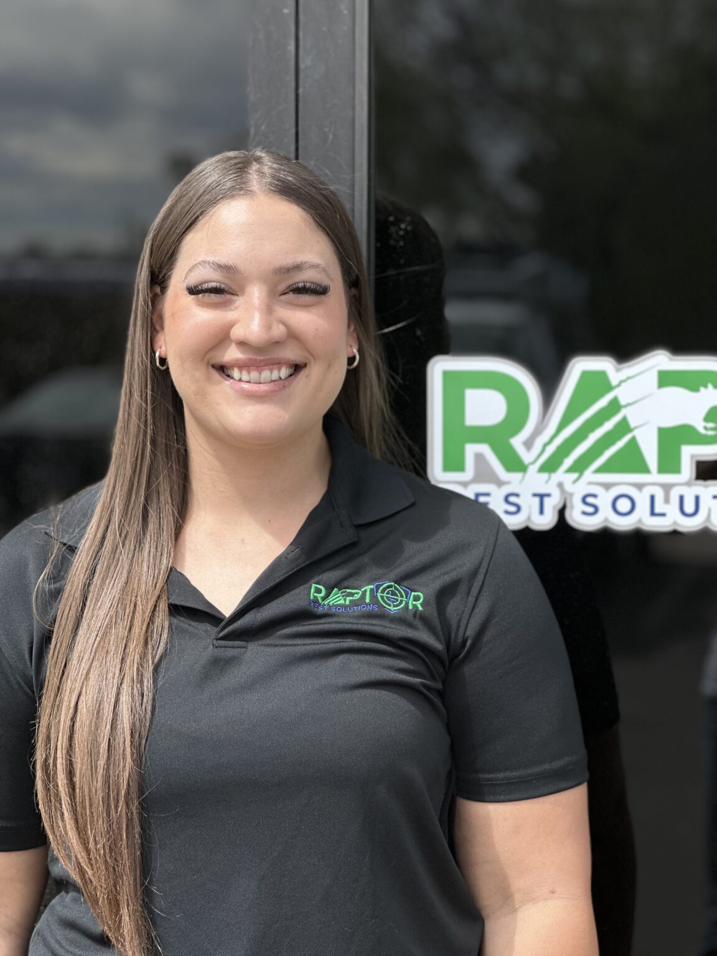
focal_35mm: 77
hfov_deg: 19.1
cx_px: 358
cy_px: 478
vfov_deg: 25.3
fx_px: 2127
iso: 32
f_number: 2.8
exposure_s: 1/573
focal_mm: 9
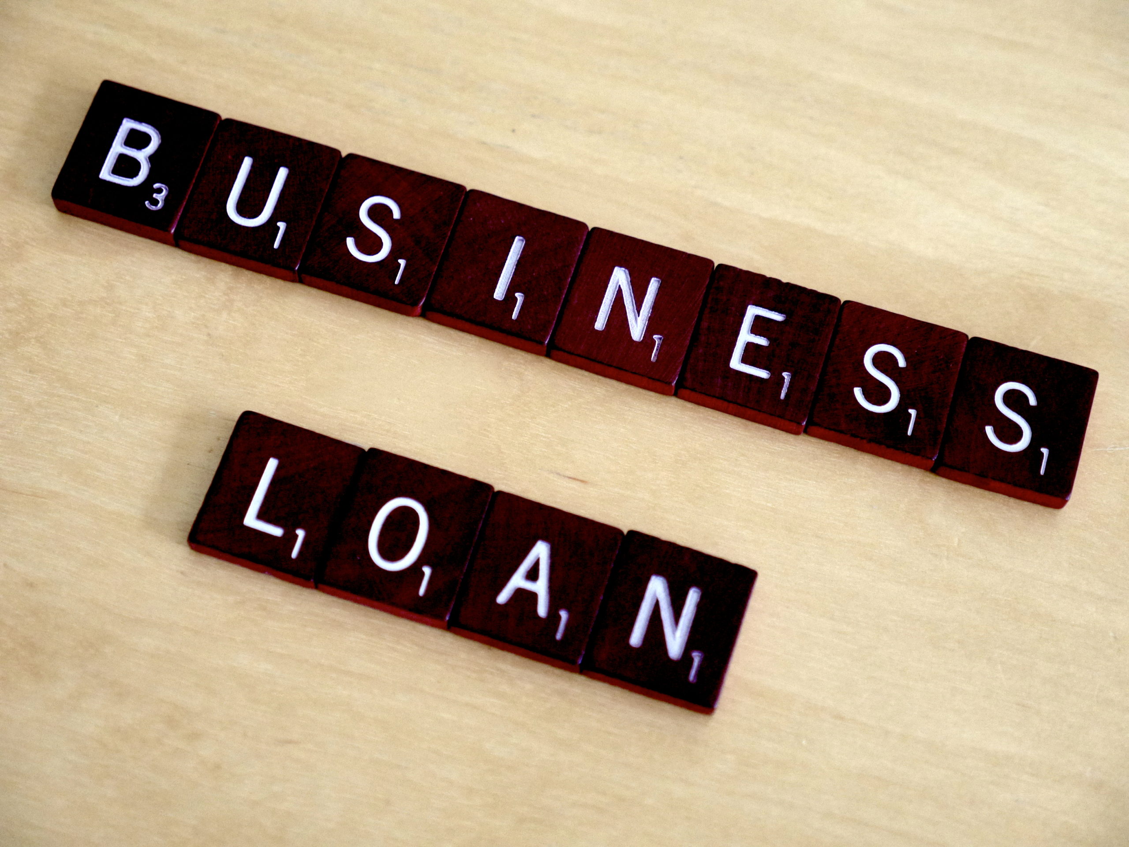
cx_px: 564
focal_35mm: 70
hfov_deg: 27.8
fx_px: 2283
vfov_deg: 21.0
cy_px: 424
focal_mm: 35
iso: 2500
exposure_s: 1/80
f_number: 2.8
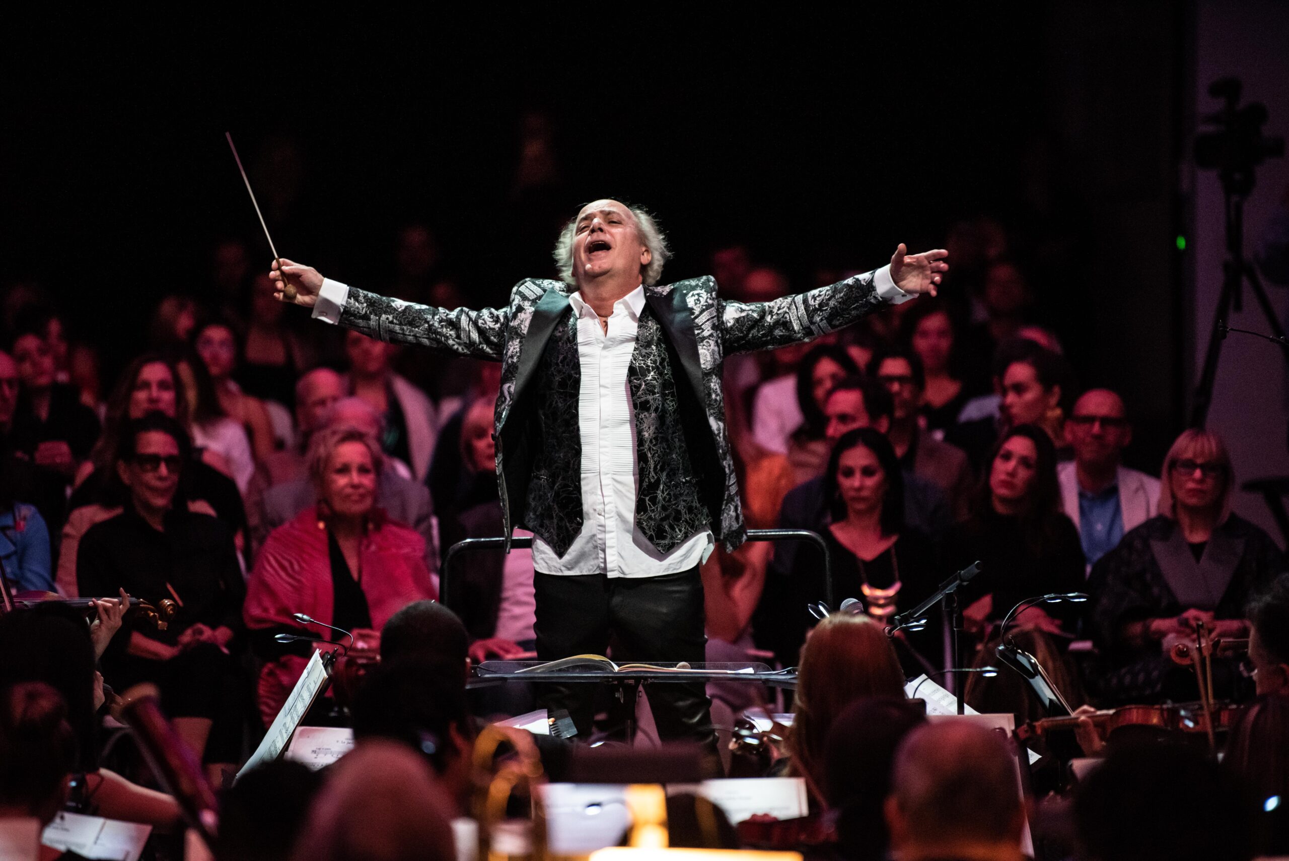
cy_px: 430
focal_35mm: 200
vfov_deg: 6.9
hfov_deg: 10.3
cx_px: 644
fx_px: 7164
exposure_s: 1/320
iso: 5000
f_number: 2.8
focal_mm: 200
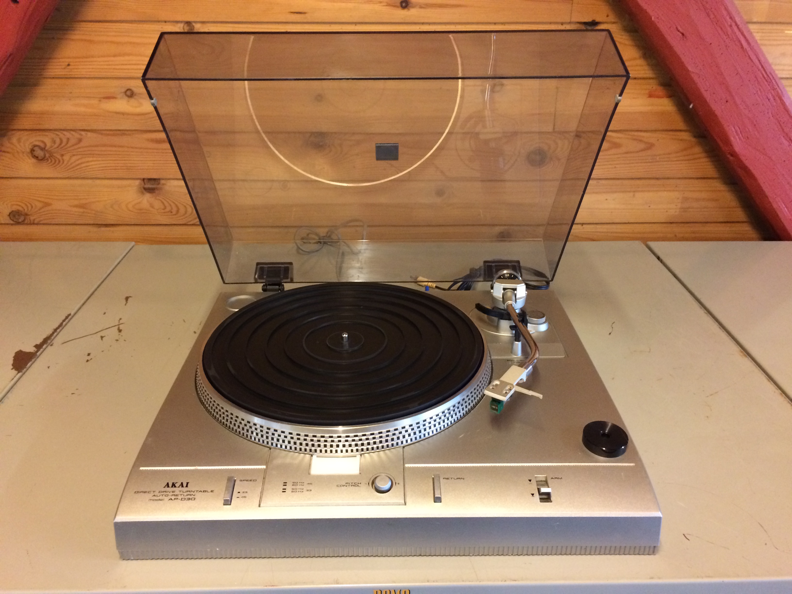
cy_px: 297
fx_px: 664
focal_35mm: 29
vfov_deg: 48.2
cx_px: 396
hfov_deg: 61.7
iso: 320
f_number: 2.2
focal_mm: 4.15
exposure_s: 1/25
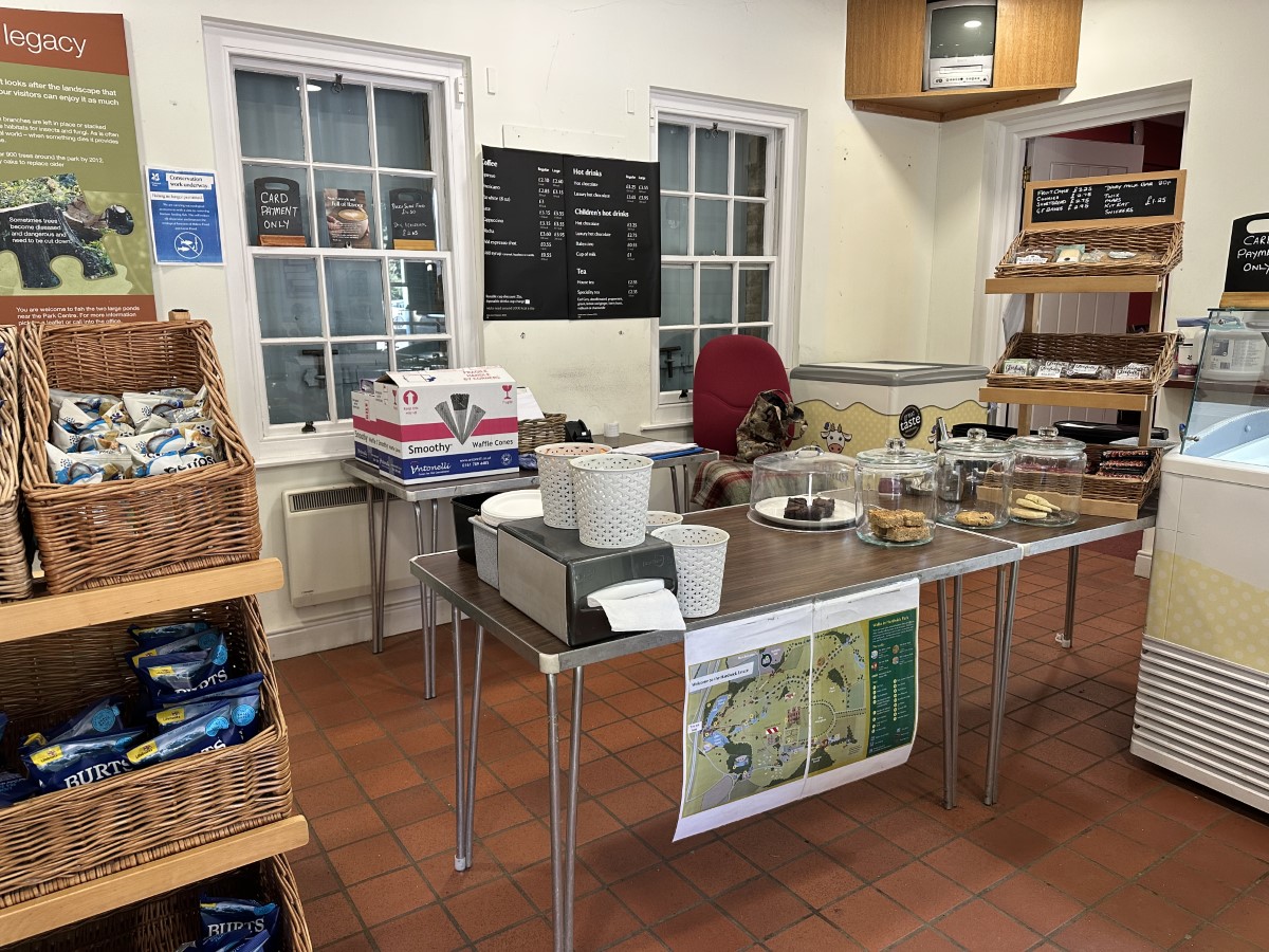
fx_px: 880
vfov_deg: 56.8
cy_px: 476
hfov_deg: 71.6
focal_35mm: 24
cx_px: 634
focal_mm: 6.86
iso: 160
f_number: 1.78
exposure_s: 1/100
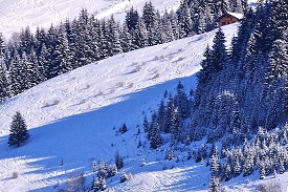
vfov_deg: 2.1
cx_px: 263
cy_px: 229
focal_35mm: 655
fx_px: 5237
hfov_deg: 3.1
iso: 100
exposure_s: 1/320
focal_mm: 180
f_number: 9
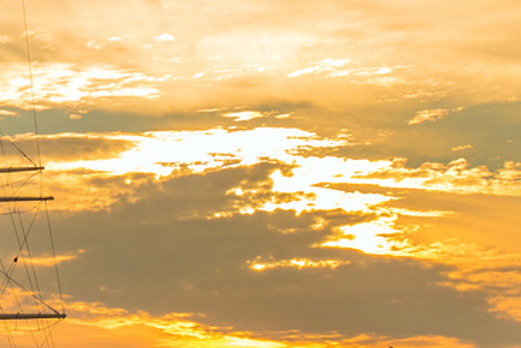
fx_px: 2419
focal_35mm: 167
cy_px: 55
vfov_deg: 8.2
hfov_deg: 11.7
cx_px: -268
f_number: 10
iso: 200
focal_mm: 38
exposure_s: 1/320
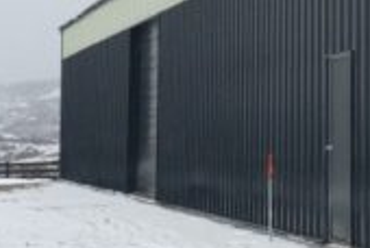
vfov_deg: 10.1
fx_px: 1400
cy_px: 33
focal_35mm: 136
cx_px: 218
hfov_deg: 15.0
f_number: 2.2
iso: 32
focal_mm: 4.15
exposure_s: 1/6849
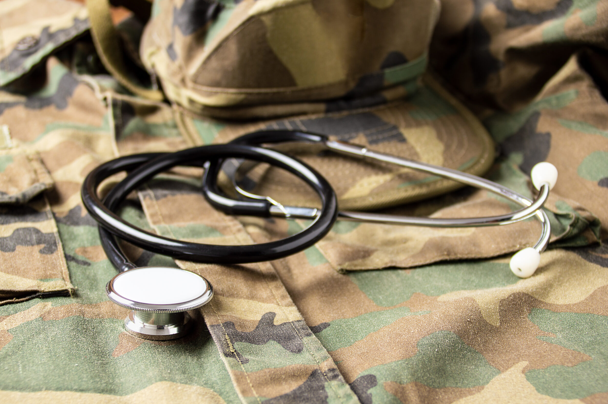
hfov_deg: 25.1
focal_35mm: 81
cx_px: 281
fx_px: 1367
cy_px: 216
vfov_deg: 16.8
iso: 100
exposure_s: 1/200
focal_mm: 50
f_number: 5.6
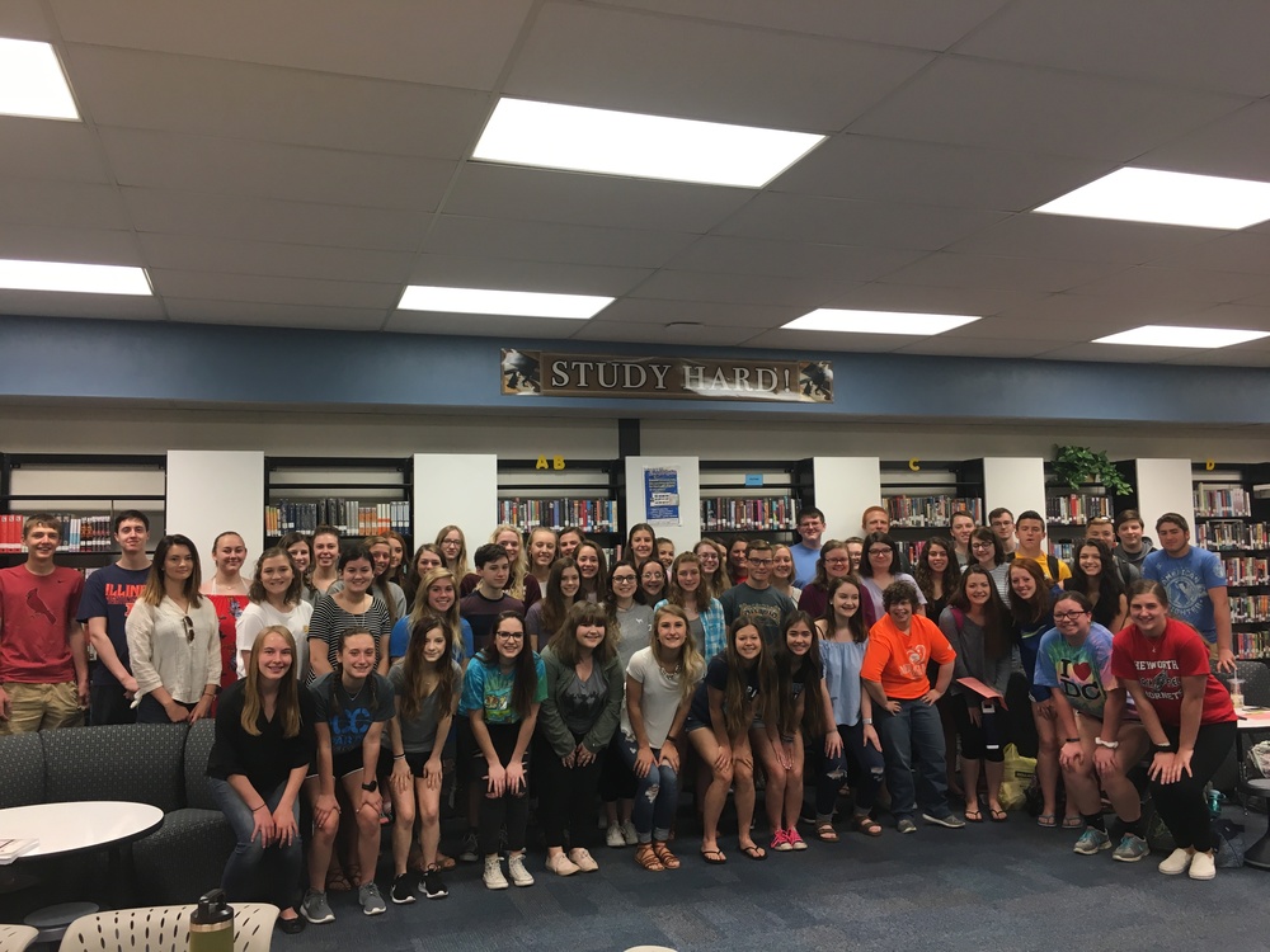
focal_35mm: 29
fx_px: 1064
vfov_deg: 48.2
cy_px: 476
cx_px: 635
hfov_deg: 61.7
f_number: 2.2
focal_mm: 4.15
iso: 50
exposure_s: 1/30
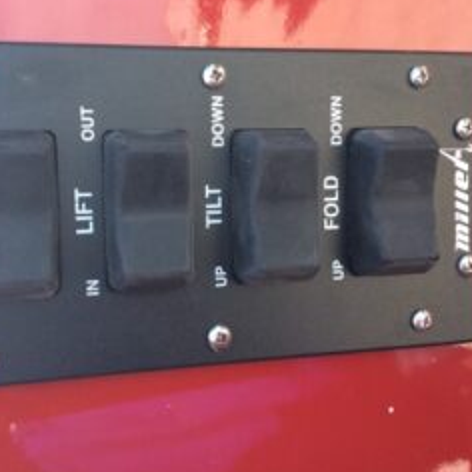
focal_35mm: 44
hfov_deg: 38.2
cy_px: 210
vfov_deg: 38.3
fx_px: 679
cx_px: 185
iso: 32
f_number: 2.4
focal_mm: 3.3
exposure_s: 1/160
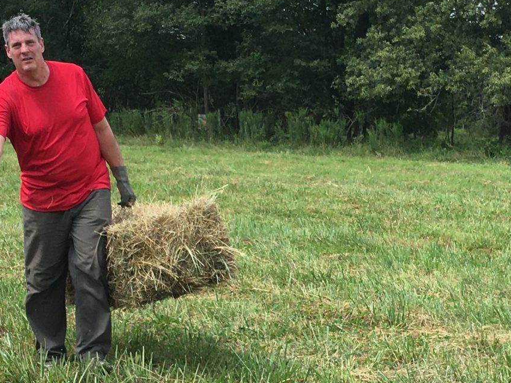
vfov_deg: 16.9
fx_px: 1284
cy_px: 259
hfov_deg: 22.4
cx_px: 352
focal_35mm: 87
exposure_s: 1/938
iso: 25
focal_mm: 4.15
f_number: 2.2
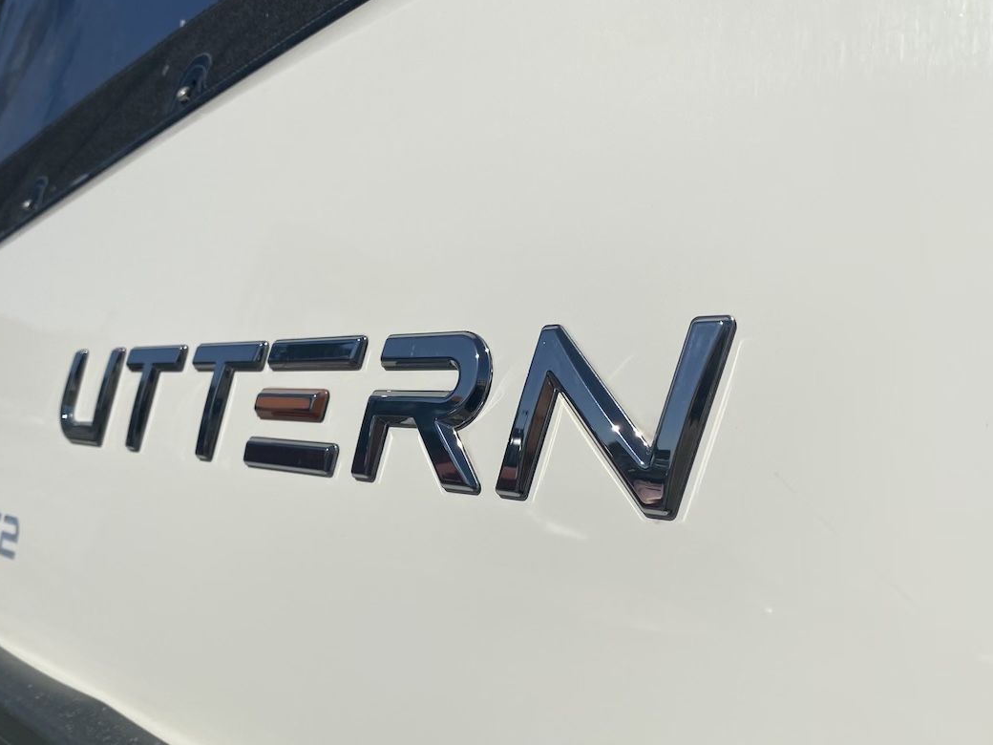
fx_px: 918
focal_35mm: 32
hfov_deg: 56.5
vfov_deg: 43.9
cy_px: 447
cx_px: 416
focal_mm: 4.25
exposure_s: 1/16393
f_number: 1.8
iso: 40
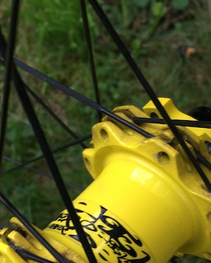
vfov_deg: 28.6
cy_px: 206
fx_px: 507
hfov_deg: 23.3
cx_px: 155
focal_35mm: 65
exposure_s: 1/50
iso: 25
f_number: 2.2
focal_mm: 4.15
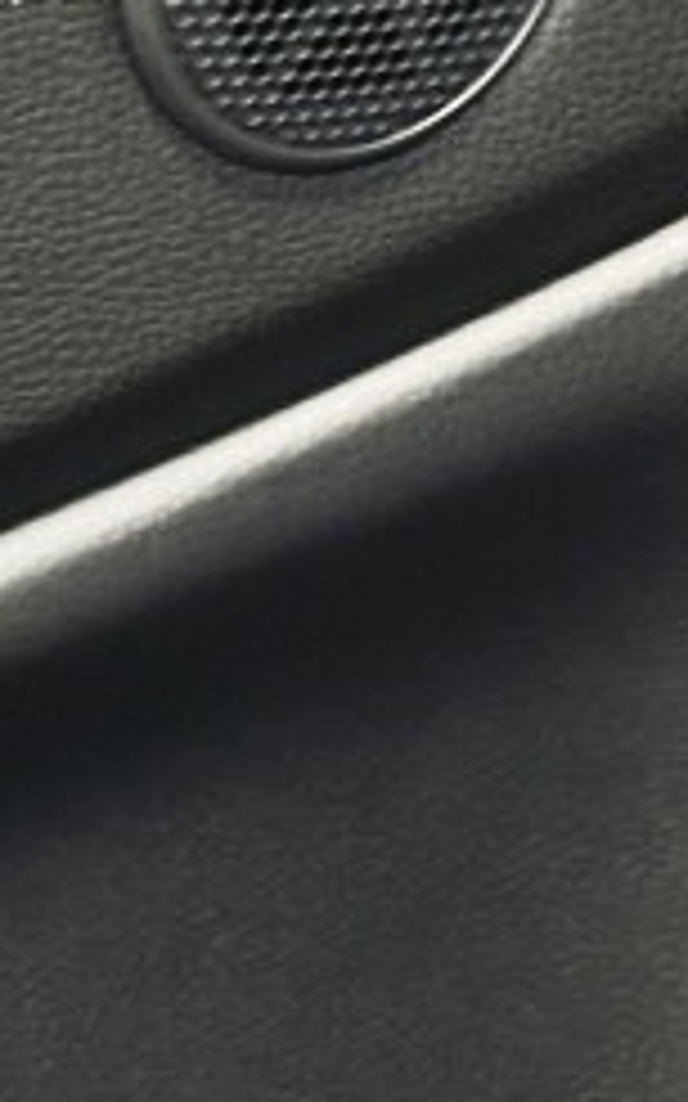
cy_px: 540
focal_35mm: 213
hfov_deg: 5.9
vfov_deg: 9.8
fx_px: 6394
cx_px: -1012
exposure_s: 1/24
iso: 640
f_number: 1.78
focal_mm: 6.86
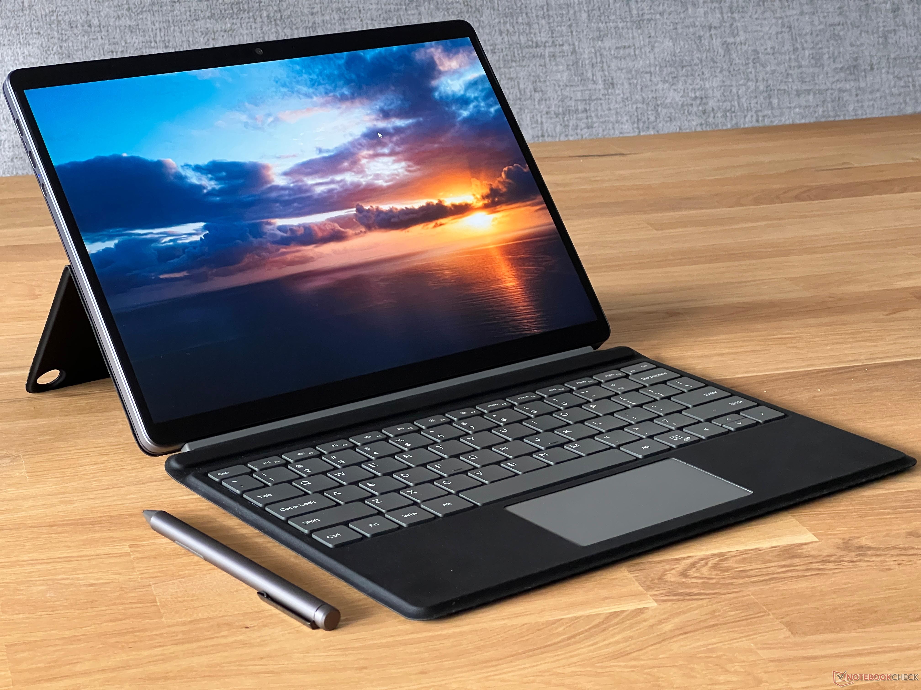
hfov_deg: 25.3
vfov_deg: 19.1
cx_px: 460
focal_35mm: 77
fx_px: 2049
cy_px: 345
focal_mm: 9
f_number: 2.8
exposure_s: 1/60
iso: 400
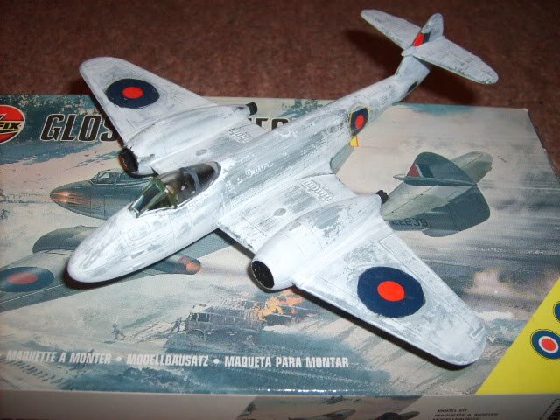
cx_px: 280
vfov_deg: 40.7
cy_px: 210
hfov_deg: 52.6
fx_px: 566
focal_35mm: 35
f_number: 2.8
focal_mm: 5.8
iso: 100
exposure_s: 1/45
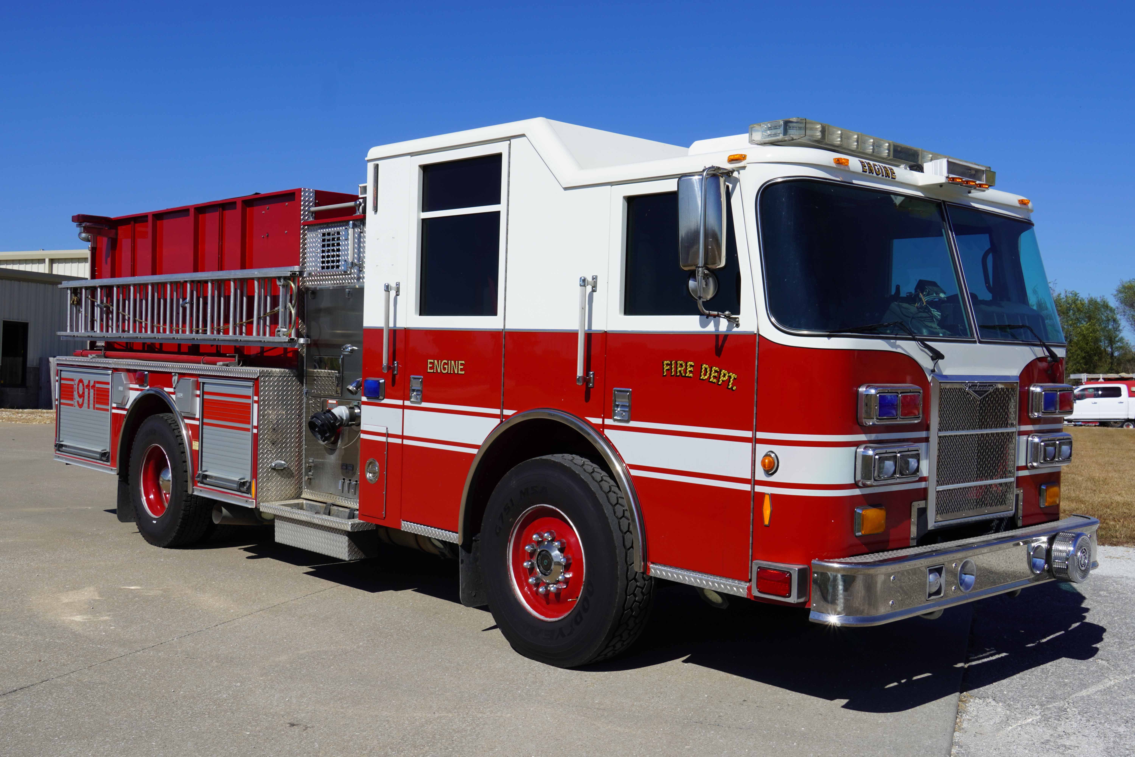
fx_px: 1182
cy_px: 378
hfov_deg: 51.3
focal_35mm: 38
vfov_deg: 35.5
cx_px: 568
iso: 100
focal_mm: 25
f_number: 10
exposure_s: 1/250
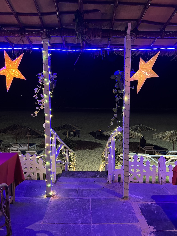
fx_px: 177
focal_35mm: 26
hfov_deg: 53.1
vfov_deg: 67.3
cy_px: 118
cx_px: 88
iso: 640
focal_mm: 5.7
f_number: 1.5
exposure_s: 1/33
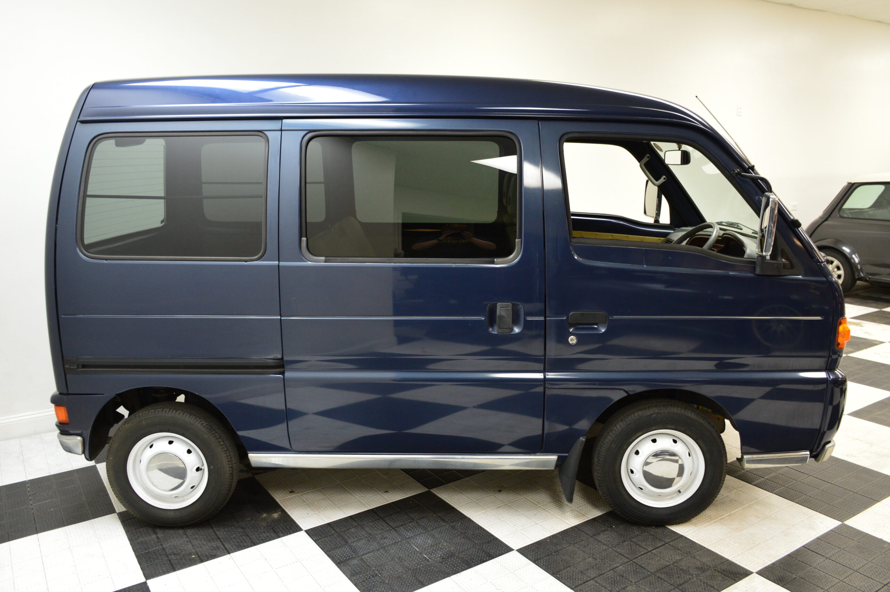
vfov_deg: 47.8
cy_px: 296
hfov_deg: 67.4
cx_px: 445
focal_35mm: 27
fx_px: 667
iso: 720
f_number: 6.3
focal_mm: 18
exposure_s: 1/15
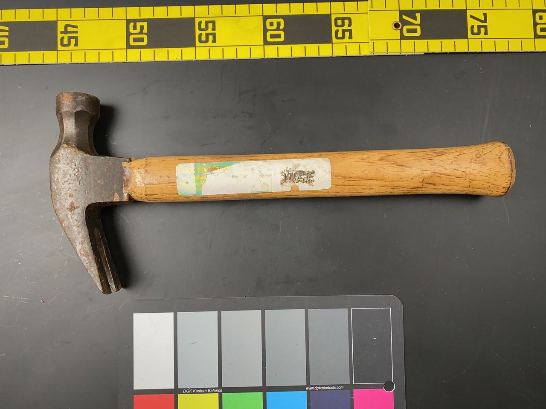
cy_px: 204
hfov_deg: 67.3
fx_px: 410
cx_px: 273
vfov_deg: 53.1
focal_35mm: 26
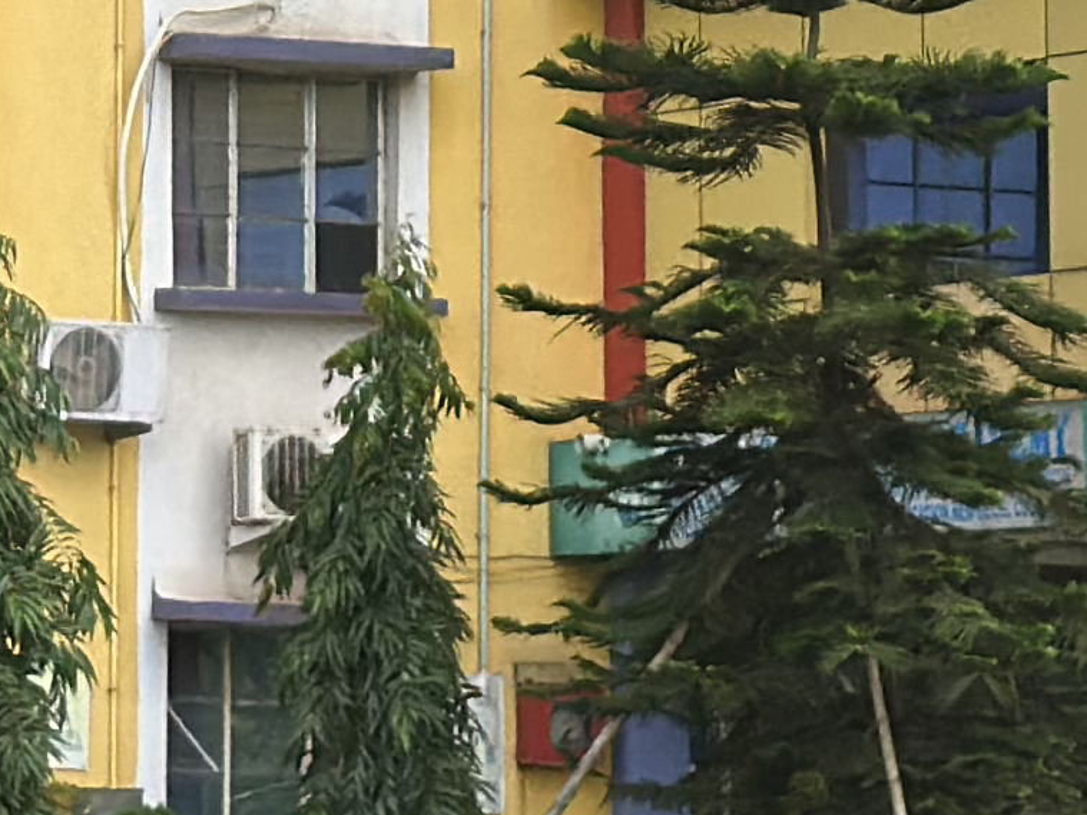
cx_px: 402
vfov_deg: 5.7
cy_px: -653
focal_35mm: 255
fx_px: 8006
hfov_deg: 7.8
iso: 80
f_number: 1.78
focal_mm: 6.86
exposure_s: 1/830
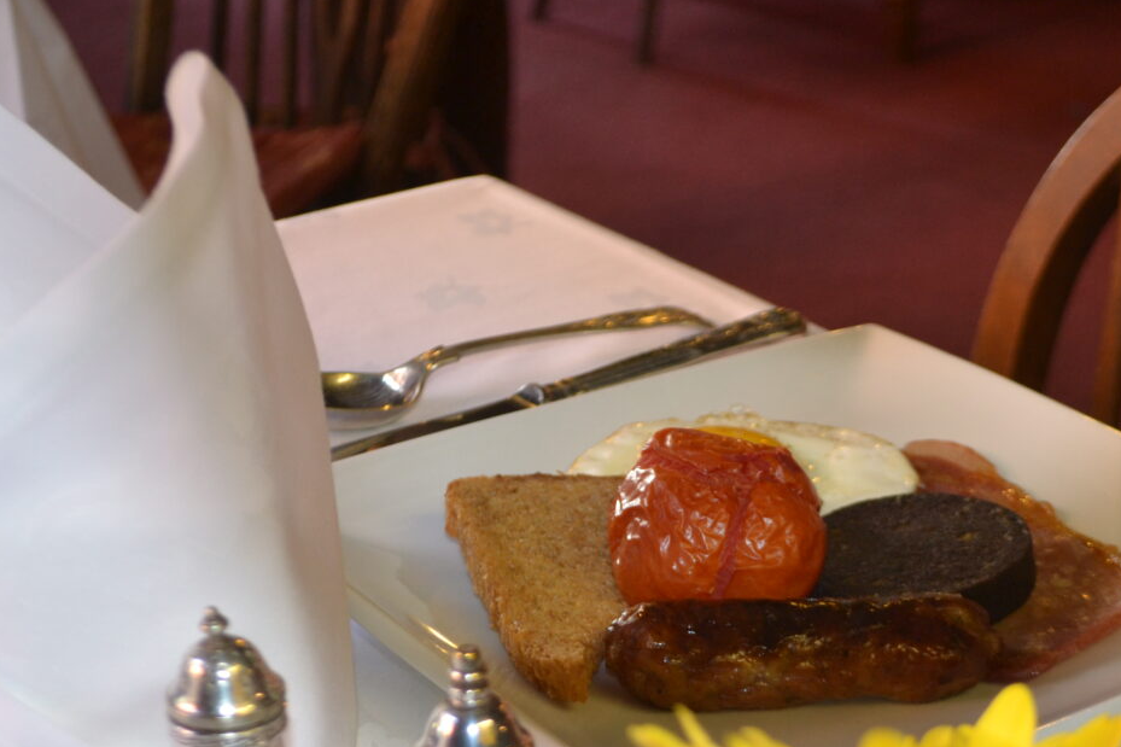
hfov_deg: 23.4
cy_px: 595
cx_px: 689
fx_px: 2703
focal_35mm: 87
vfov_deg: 15.6
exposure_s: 1/15
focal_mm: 35
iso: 640
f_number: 5
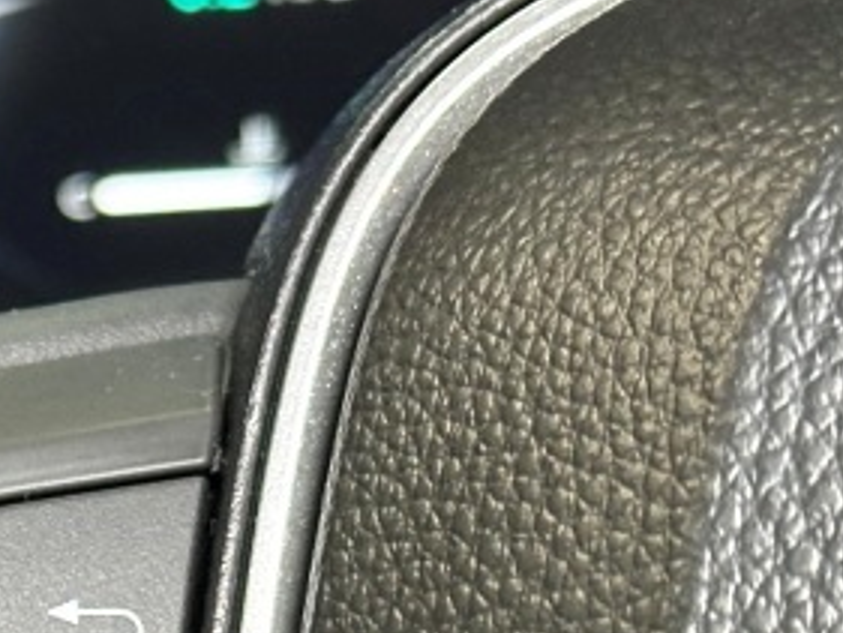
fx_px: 4264
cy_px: 816
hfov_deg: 11.0
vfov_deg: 8.4
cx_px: -318
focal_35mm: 175
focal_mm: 6.86
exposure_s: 1/40
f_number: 1.78
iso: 320
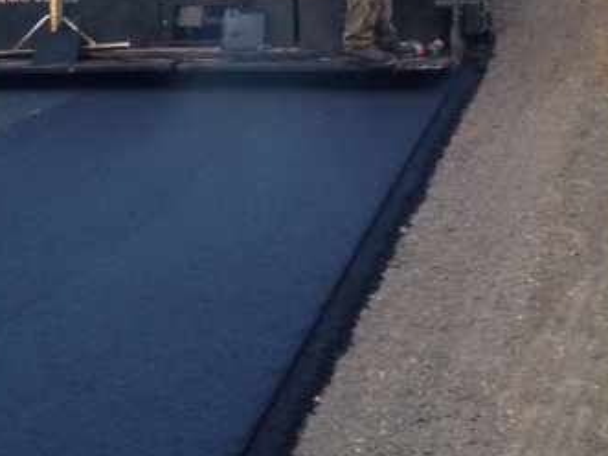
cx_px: 389
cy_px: 50
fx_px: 1791
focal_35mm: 102
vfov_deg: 14.4
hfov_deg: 19.2
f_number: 2.4
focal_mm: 4.12
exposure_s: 1/40
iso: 50
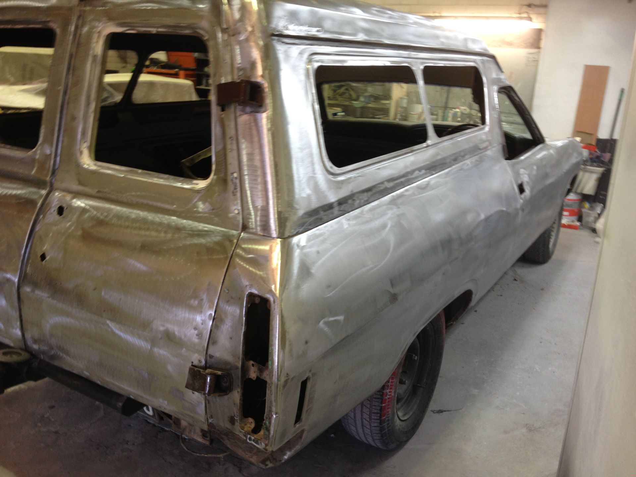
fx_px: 643
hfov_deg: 52.6
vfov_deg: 40.7
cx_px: 318
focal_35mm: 35
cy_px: 238
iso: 64
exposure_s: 1/20
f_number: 2.4
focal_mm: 4.28
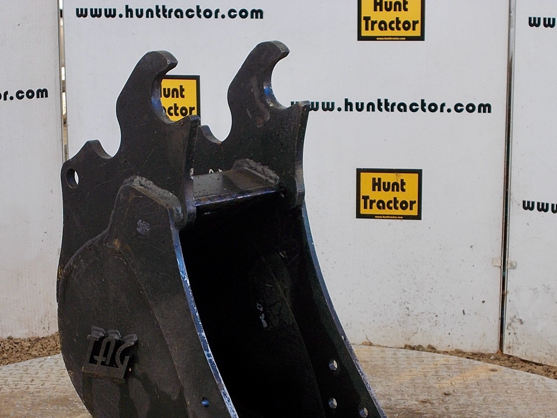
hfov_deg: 20.4
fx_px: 1545
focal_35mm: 96
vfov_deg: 15.4
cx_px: 218
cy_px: 302
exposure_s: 1/60
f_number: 5.3
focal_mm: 11.8
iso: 100
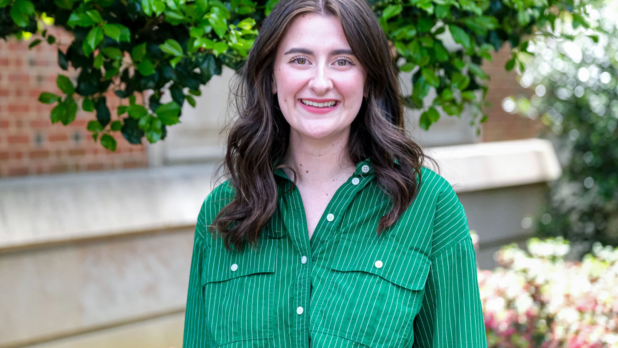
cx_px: 309
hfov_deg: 19.8
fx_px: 1770
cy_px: 149
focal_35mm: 108
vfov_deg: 11.2
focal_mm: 68.7
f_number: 2.8
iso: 6400
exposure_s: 1/6400
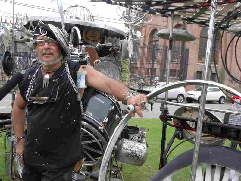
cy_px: 90
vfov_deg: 32.2
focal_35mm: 45
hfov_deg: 42.1
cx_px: 120
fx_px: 313
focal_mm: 8.1
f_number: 4.6
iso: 125
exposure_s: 1/125
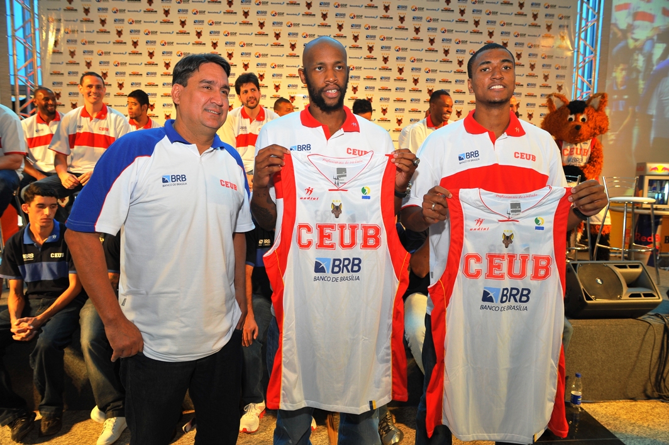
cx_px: 334
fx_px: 891
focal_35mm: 48
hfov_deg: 41.1
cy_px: 222
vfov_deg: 28.0
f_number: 5
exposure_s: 1/60
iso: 800
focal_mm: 48
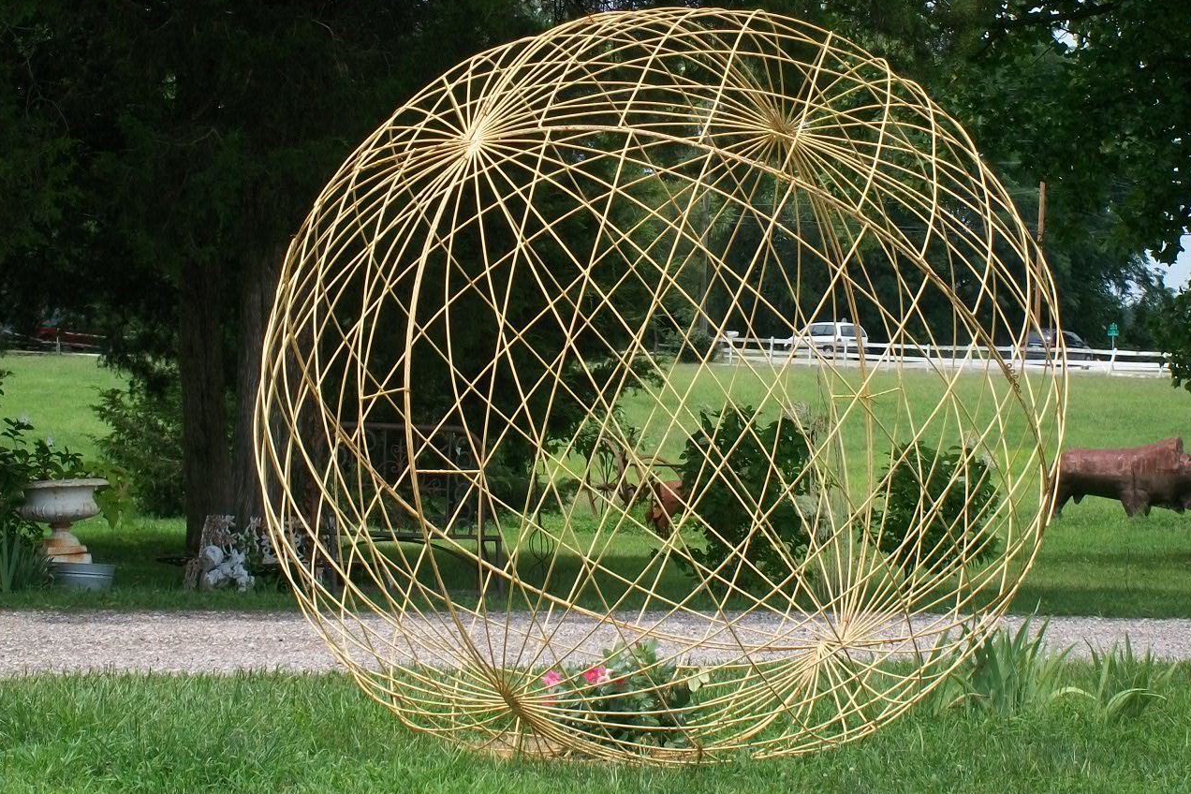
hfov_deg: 18.1
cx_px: 595
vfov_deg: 12.1
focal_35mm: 113
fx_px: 3738
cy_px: 378
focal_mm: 18
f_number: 4.8
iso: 80
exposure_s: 1/400
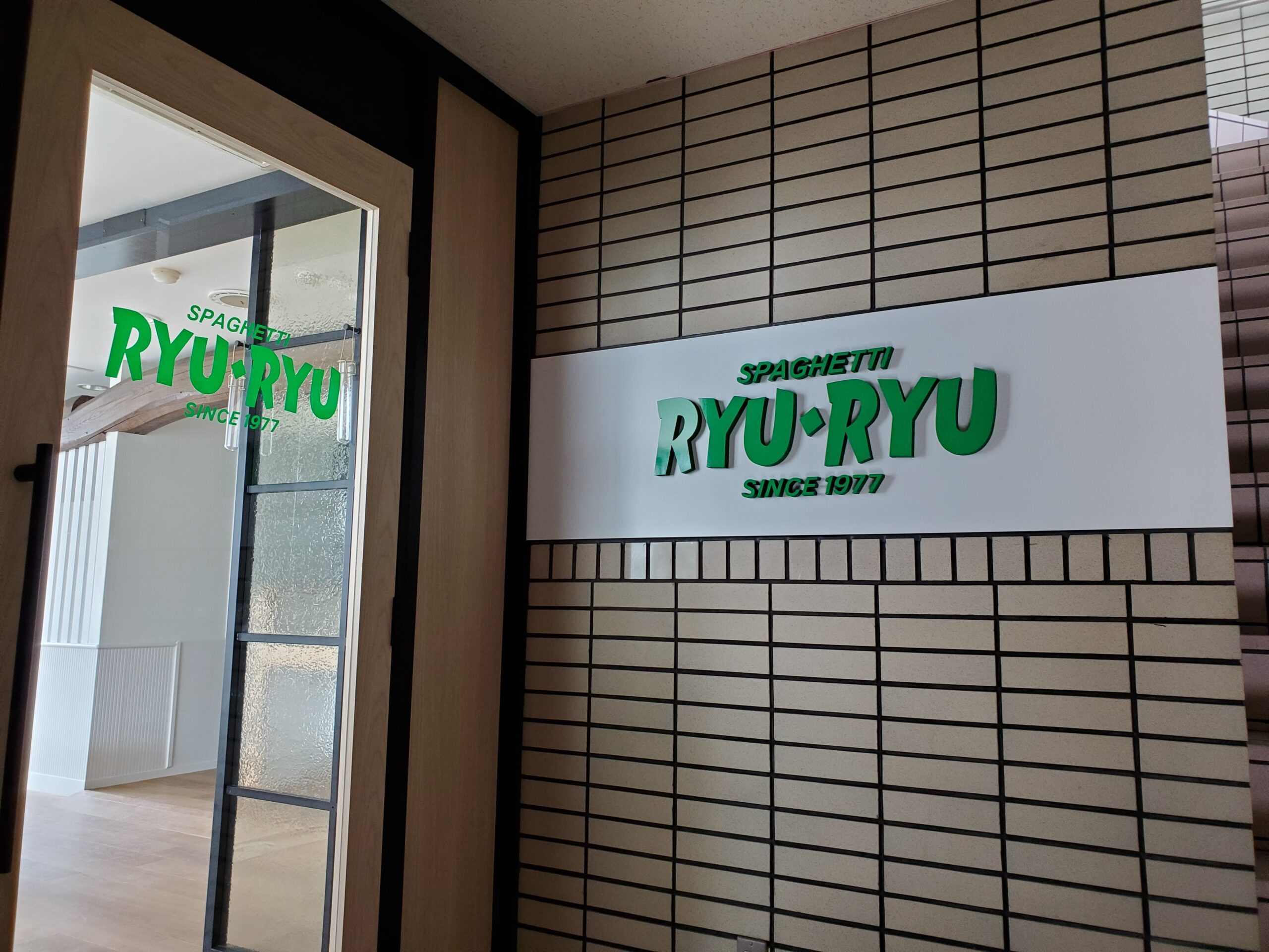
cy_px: 476
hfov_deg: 67.3
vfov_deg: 53.1
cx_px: 634
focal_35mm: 26
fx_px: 953
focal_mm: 4.3
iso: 250
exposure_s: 1/50
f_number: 2.4
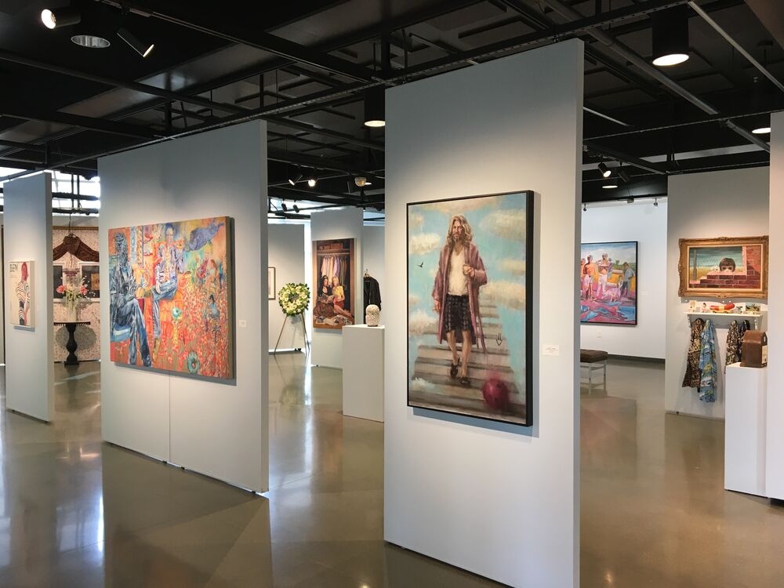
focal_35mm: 29
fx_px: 657
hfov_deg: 61.7
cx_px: 392
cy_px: 294
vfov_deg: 48.2
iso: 80
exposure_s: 1/30
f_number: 2.2
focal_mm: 4.15
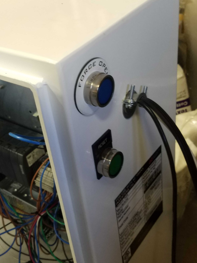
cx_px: 98
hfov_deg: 53.1
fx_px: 197
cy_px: 132
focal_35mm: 26
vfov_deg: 67.3
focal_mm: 4.2
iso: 320
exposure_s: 1/120
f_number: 1.7
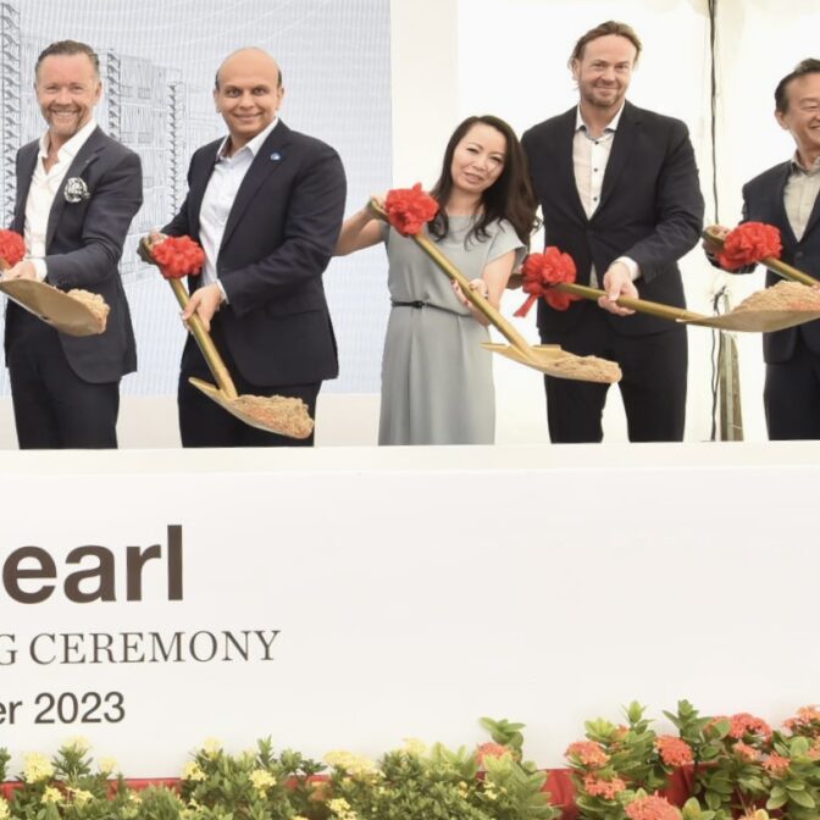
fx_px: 911
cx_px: -137
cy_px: 118
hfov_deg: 37.9
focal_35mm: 34
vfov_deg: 45.0
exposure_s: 1/200
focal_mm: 14
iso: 1000
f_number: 8
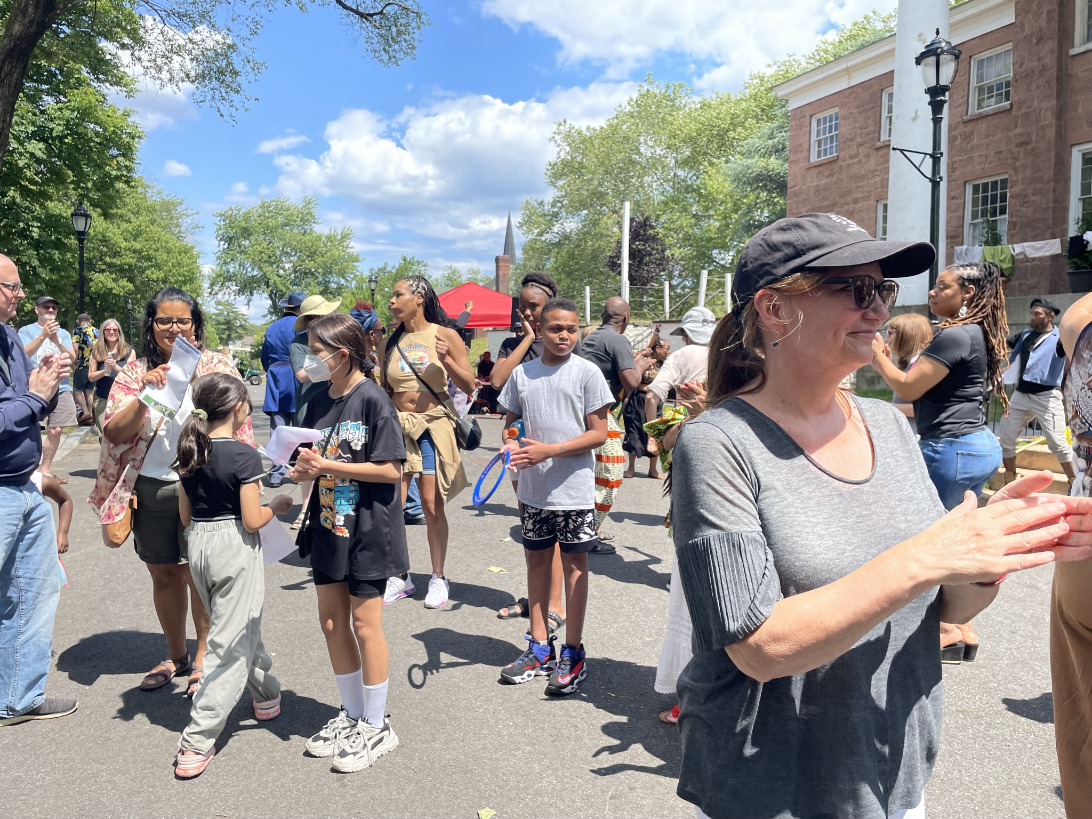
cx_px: 546
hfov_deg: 67.3
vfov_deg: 53.1
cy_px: 410
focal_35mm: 26
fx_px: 820
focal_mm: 4.2
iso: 32
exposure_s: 1/1553
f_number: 1.6
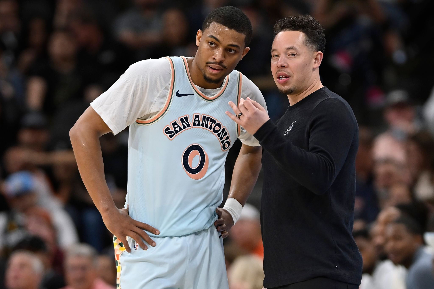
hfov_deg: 10.3
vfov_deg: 6.9
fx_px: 2411
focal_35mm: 200
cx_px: 217
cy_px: 144
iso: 640
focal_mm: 200
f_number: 2
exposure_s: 1/1250
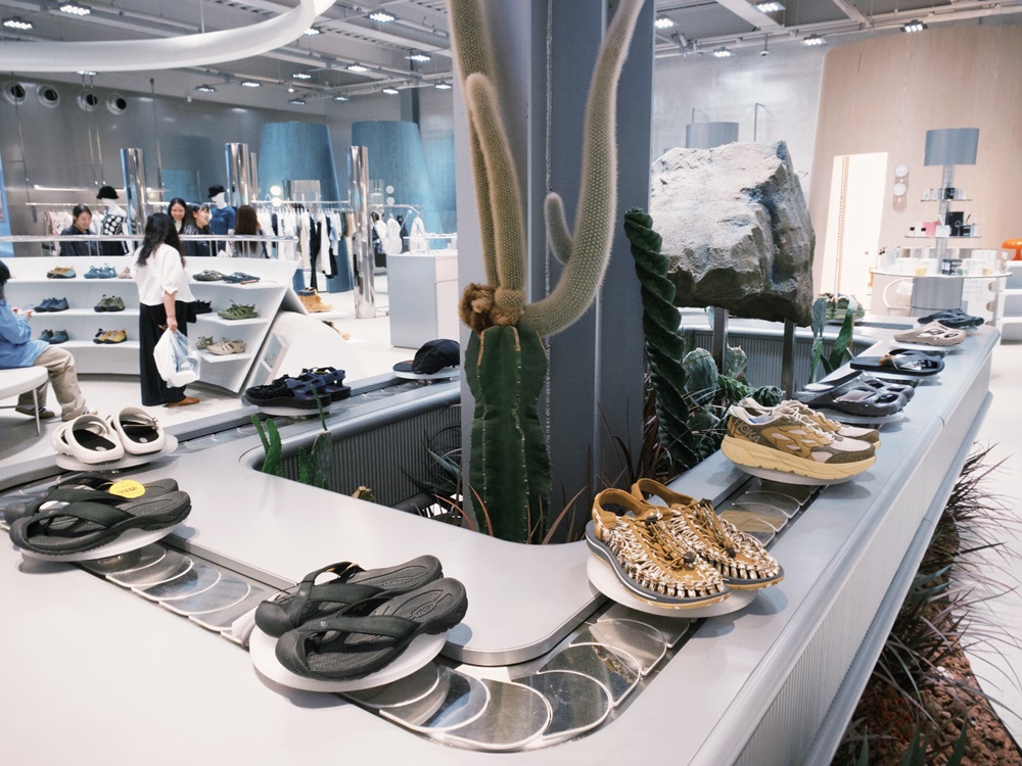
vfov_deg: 53.1
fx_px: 768
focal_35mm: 26
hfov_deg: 67.3
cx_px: 511
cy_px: 383
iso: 64
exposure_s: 1/120
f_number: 1.8
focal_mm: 4.25
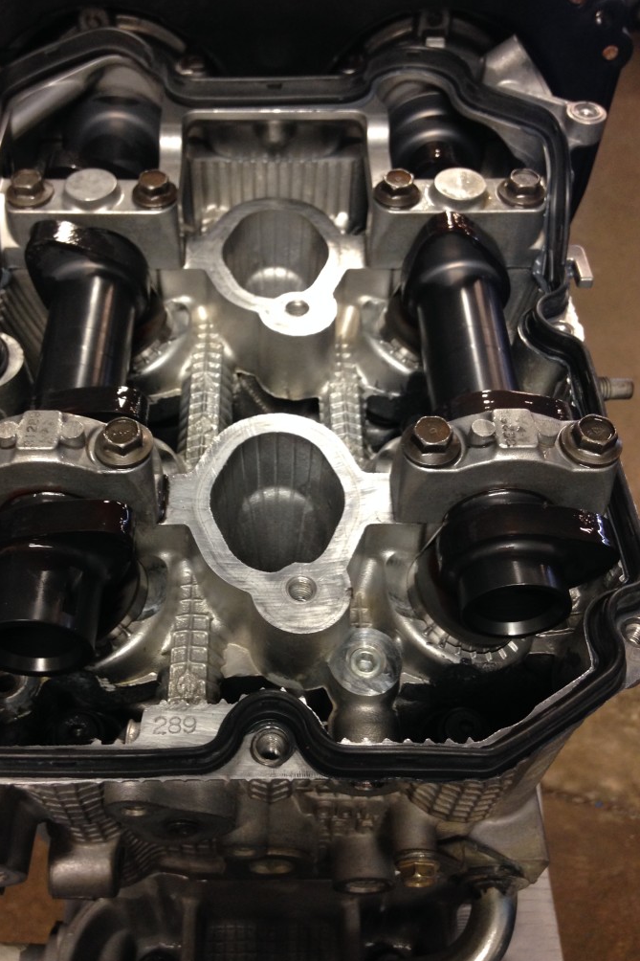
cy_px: 474
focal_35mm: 35
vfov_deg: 54.4
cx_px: 274
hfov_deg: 37.8
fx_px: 934
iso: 160
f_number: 2.4
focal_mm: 4.12
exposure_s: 1/20
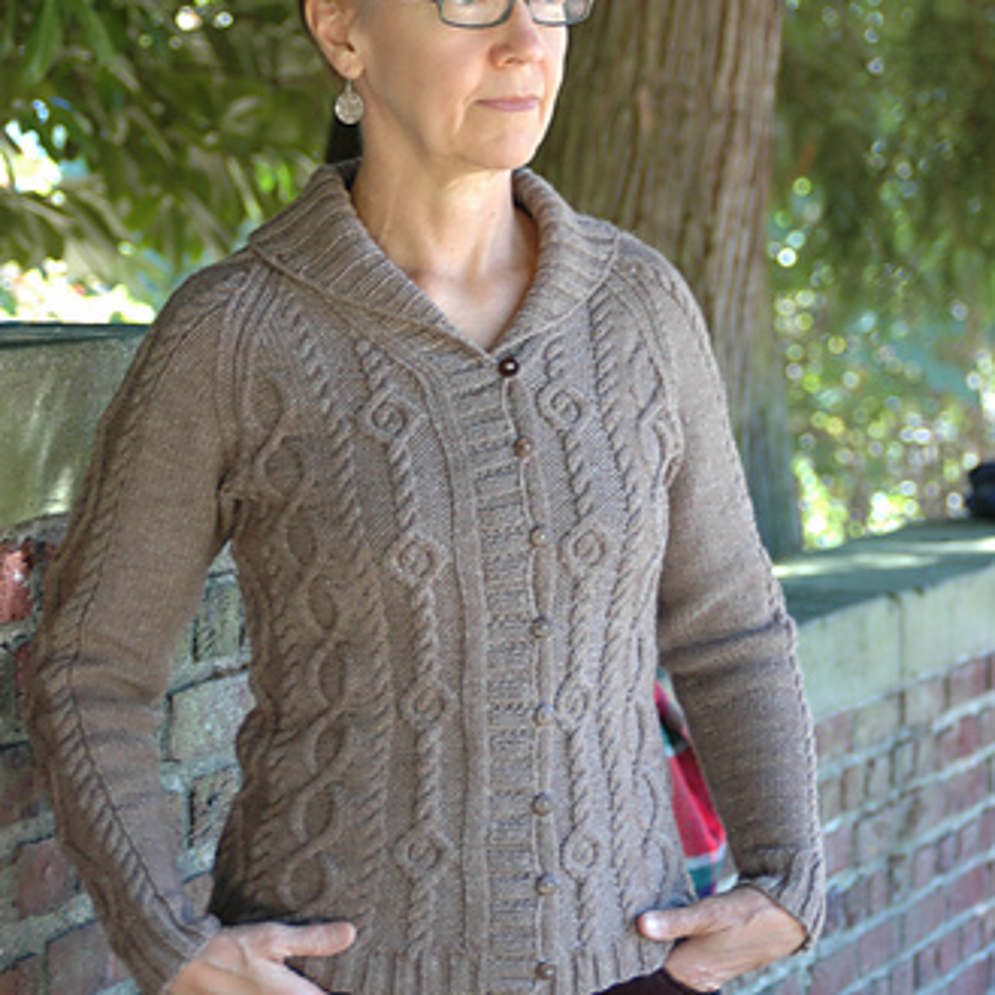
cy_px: 387
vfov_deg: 16.3
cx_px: 494
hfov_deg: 16.3
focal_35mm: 107
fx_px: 3468
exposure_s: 1/50
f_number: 4.2
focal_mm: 55
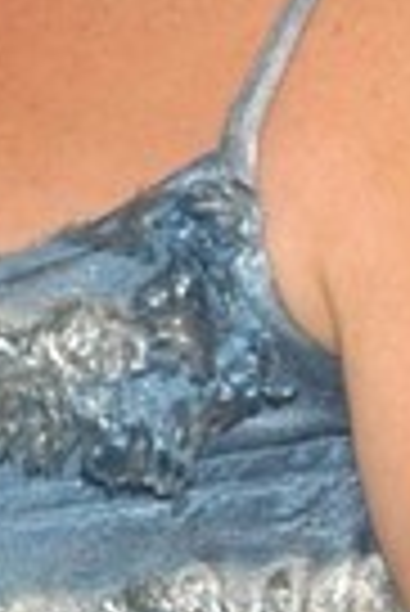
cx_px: -559
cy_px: 389
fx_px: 8634
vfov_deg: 4.1
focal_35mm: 507
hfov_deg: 2.7
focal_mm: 45
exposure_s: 1/160
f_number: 6.3
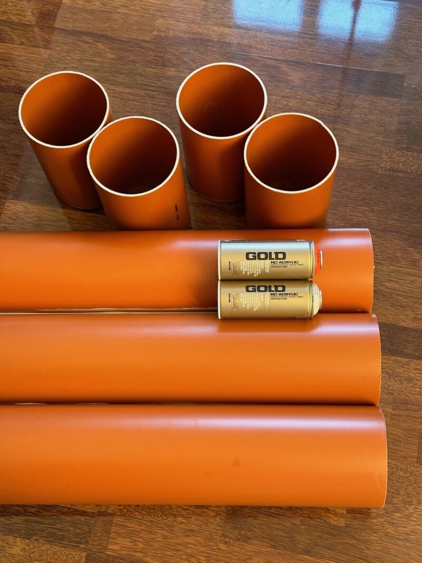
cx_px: 211
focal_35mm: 48
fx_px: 780
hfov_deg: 30.3
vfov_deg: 39.7
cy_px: 282
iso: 160
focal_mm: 6.86
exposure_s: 1/33
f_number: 1.78
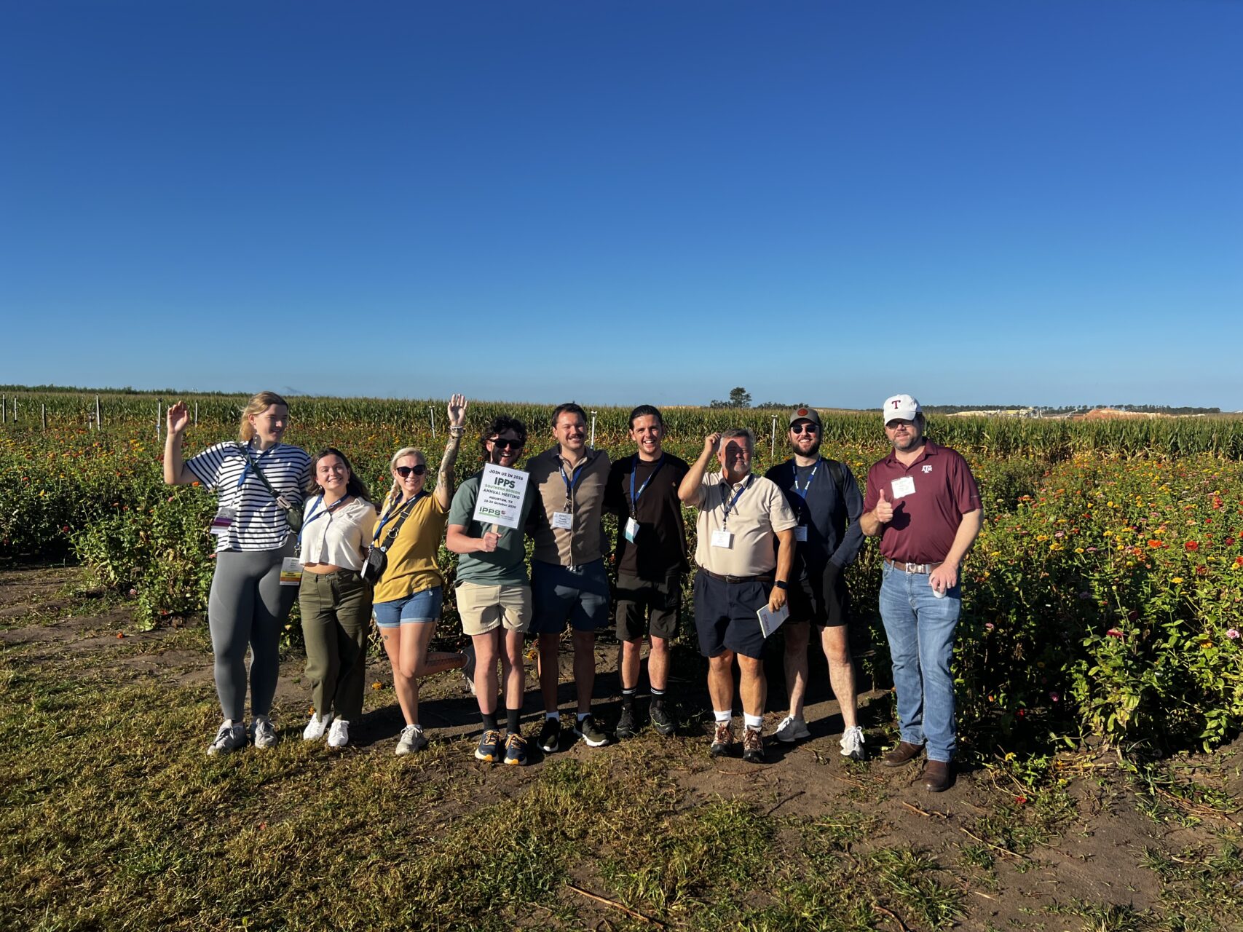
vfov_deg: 53.1
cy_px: 466
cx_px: 622
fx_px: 934
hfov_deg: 67.3
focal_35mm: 26
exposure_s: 1/3968
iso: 50
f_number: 1.5
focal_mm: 5.7
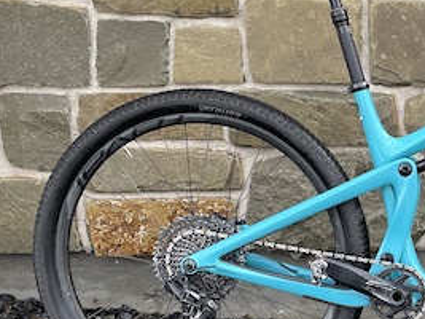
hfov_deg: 23.5
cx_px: 468
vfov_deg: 18.8
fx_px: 957
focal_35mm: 78
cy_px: 231
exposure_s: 1/316
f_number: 1.6
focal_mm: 4.2
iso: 32
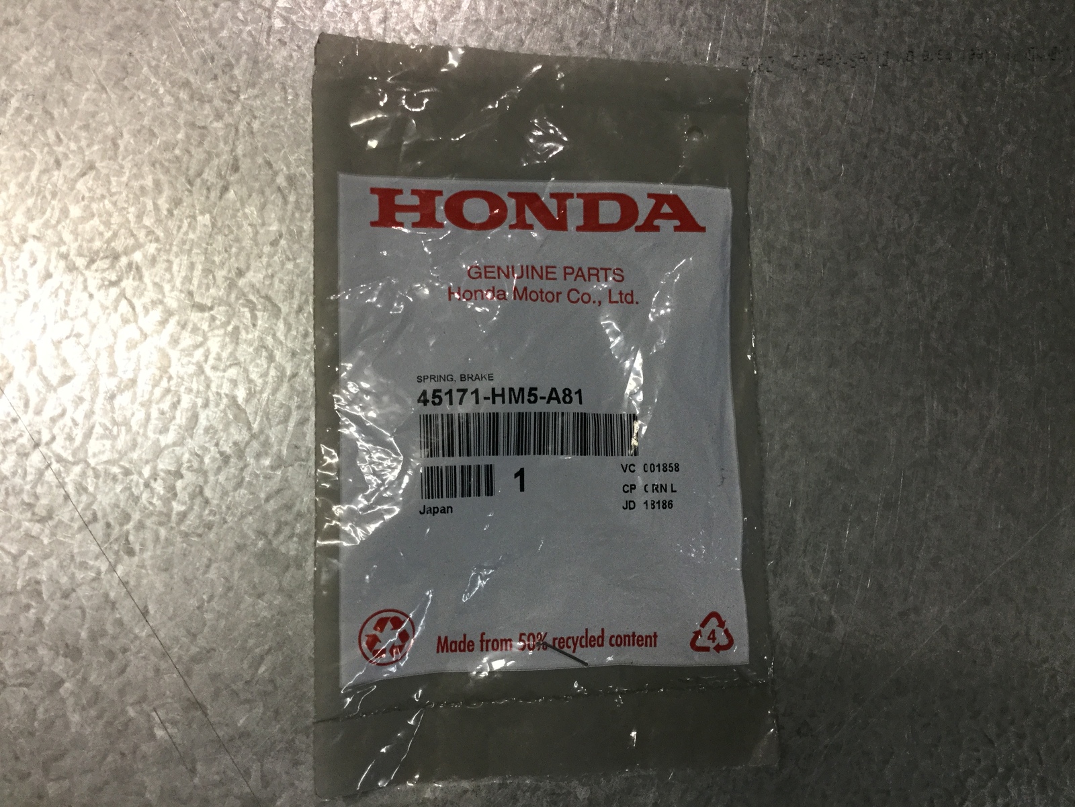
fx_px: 963
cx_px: 538
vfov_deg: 45.4
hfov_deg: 58.4
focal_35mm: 31
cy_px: 404
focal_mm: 3.3
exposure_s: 1/33
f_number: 2.4
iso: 64
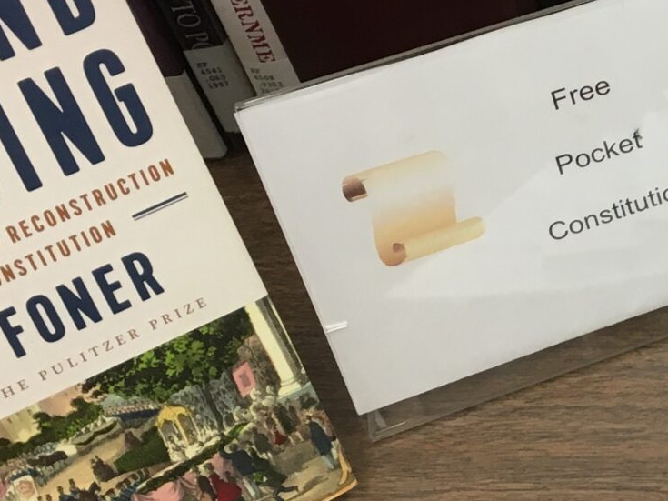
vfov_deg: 14.6
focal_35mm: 101
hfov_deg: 17.7
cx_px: 956
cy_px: 186
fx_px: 1949
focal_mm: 4.15
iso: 50
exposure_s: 1/30
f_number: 2.2
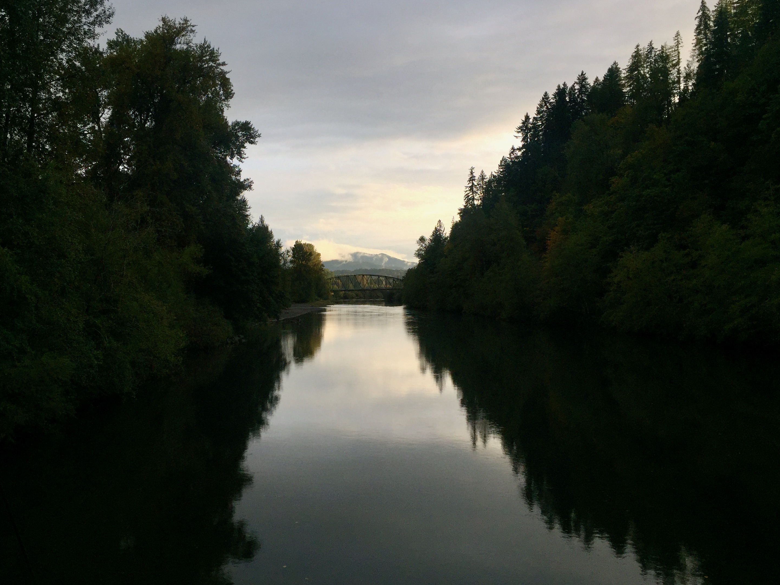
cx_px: 364
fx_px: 744
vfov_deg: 42.9
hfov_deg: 55.3
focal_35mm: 33
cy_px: 278
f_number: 2.2
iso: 32
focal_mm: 4.15
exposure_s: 1/879
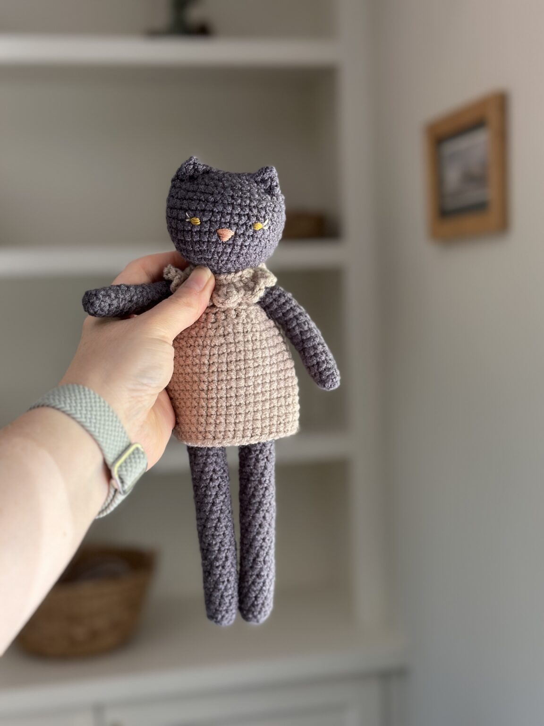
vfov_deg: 39.7
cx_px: 272
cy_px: 363
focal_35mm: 48
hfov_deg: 30.3
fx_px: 1006
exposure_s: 1/60
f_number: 1.78
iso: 250
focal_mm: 6.86
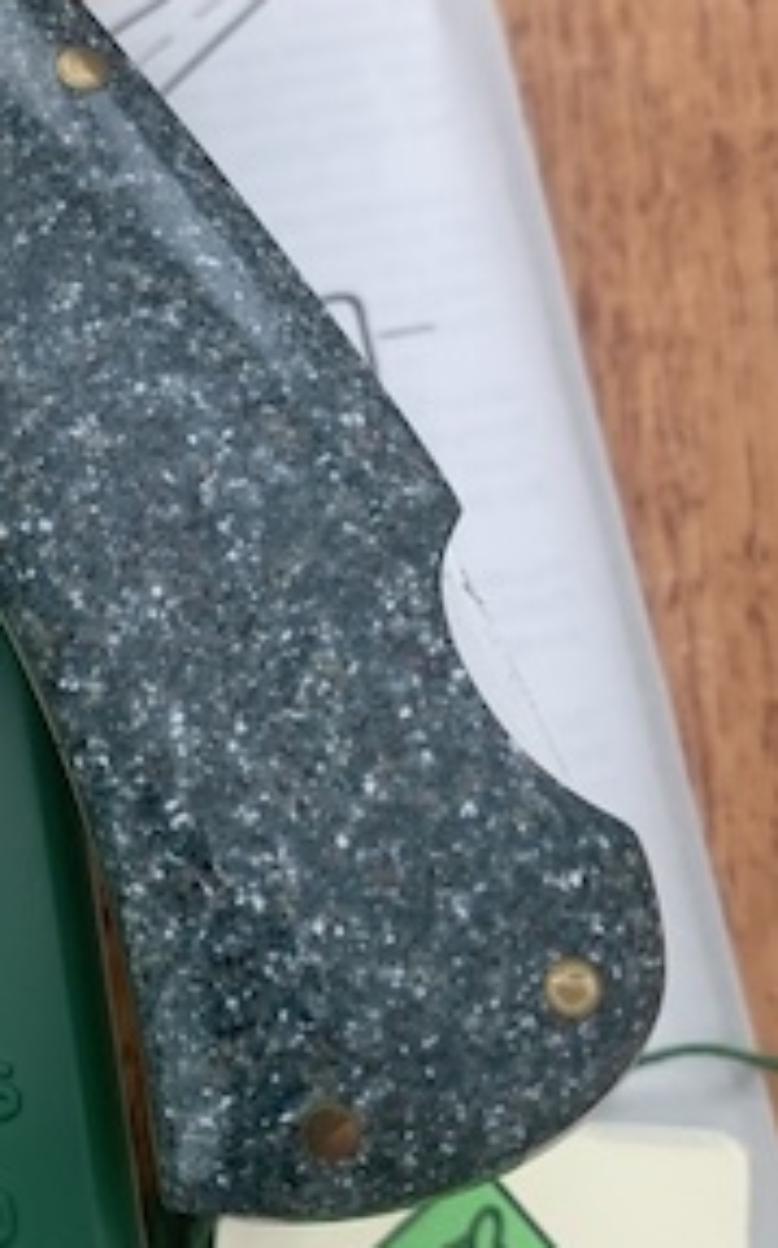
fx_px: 2174
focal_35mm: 64
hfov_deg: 19.6
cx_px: -39
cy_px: 628
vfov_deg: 32.0
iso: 100
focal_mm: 4.25
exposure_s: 1/75
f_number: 1.8
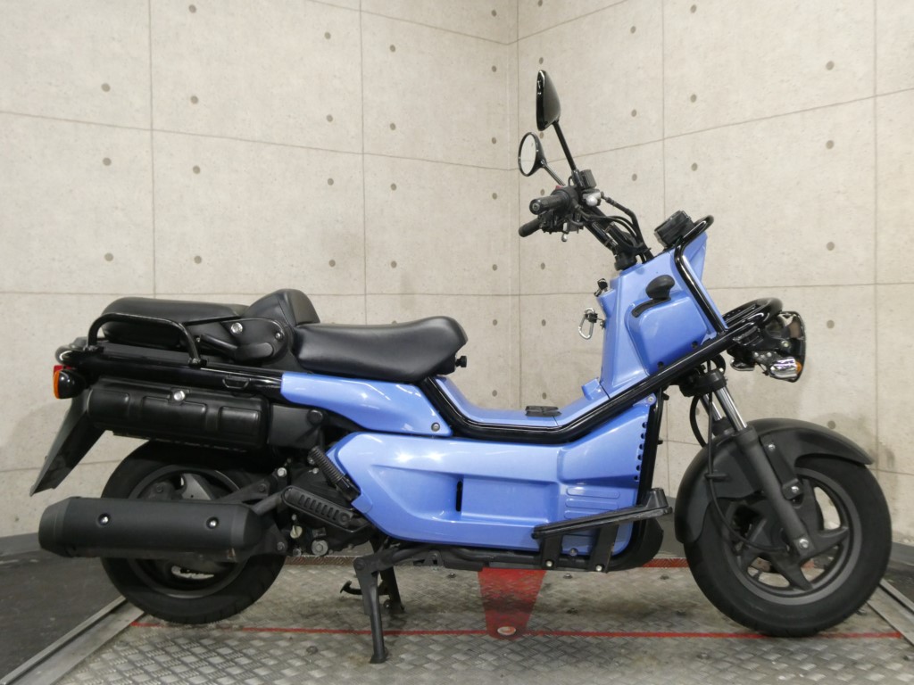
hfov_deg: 52.6
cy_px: 342
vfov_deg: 40.7
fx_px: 924
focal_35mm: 35
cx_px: 457
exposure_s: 1/80
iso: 500
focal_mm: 6.3
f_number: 3.7
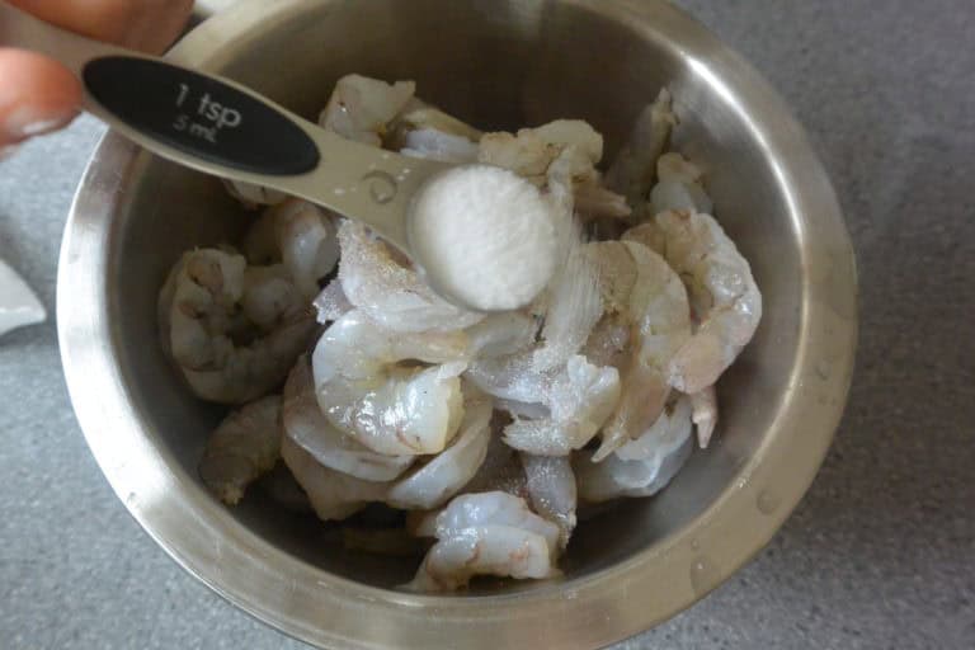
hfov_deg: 58.7
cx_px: 488
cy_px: 325
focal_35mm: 32
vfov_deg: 41.1
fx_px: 867
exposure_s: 1/60
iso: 800
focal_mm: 12.2
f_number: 3.8
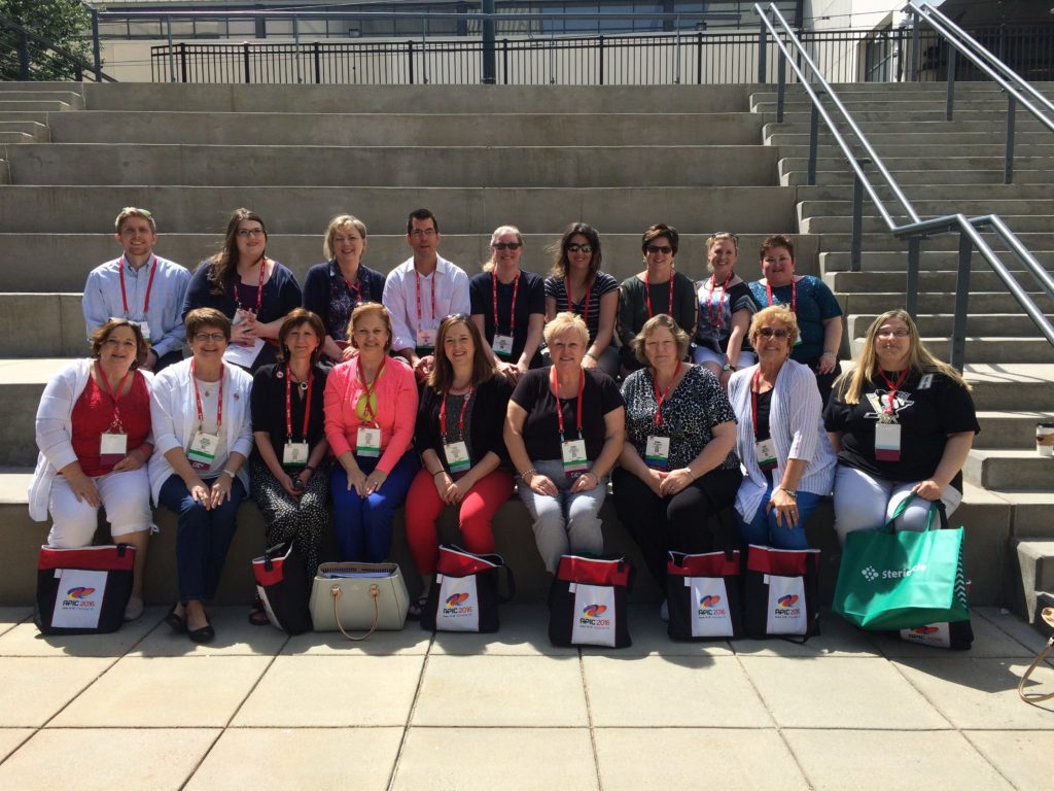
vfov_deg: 48.2
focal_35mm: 29
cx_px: 527
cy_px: 396
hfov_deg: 61.7
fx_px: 883
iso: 32
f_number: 2.2
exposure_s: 1/1709
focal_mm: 4.15
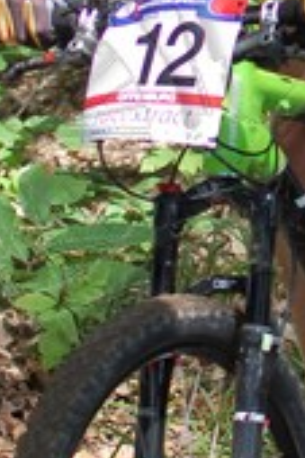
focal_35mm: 247
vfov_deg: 8.3
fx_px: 3150
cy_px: 89
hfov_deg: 5.5
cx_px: 296
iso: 400
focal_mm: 35
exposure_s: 1/1250
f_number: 2.8
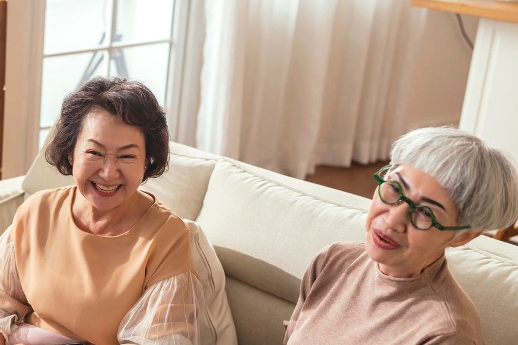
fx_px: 1223
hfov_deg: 22.5
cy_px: 294
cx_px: -53
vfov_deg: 15.9
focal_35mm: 85
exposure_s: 1/1000
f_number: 2.2
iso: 640
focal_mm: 35
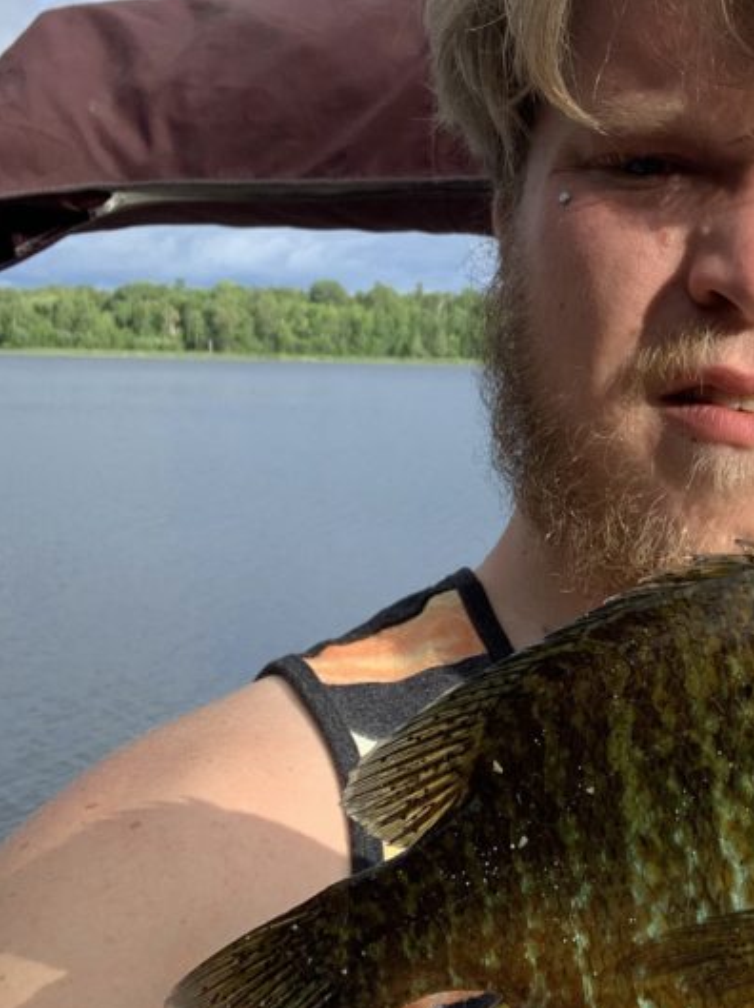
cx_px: 727
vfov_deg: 31.0
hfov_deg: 22.8
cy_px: 333
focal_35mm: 62
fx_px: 1803
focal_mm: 2.87
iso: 16
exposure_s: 1/591
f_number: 2.2
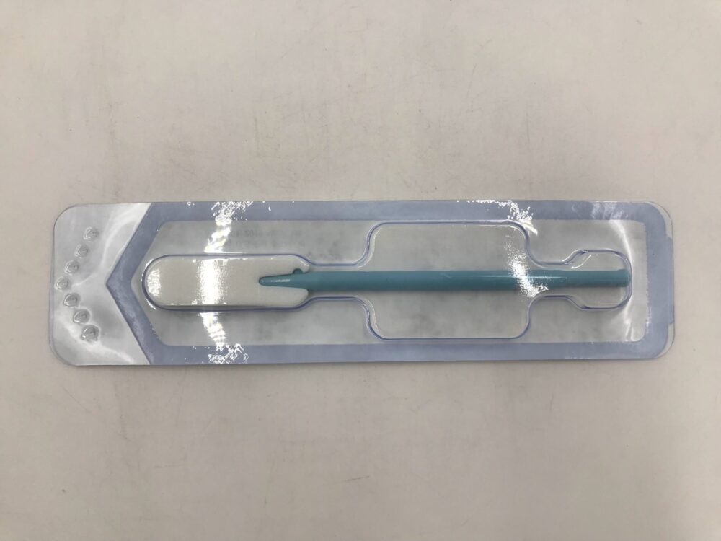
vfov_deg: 49.7
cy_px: 270
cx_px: 360
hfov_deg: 63.4
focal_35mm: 28
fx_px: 583
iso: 20
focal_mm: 3.99
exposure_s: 1/202
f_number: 1.8
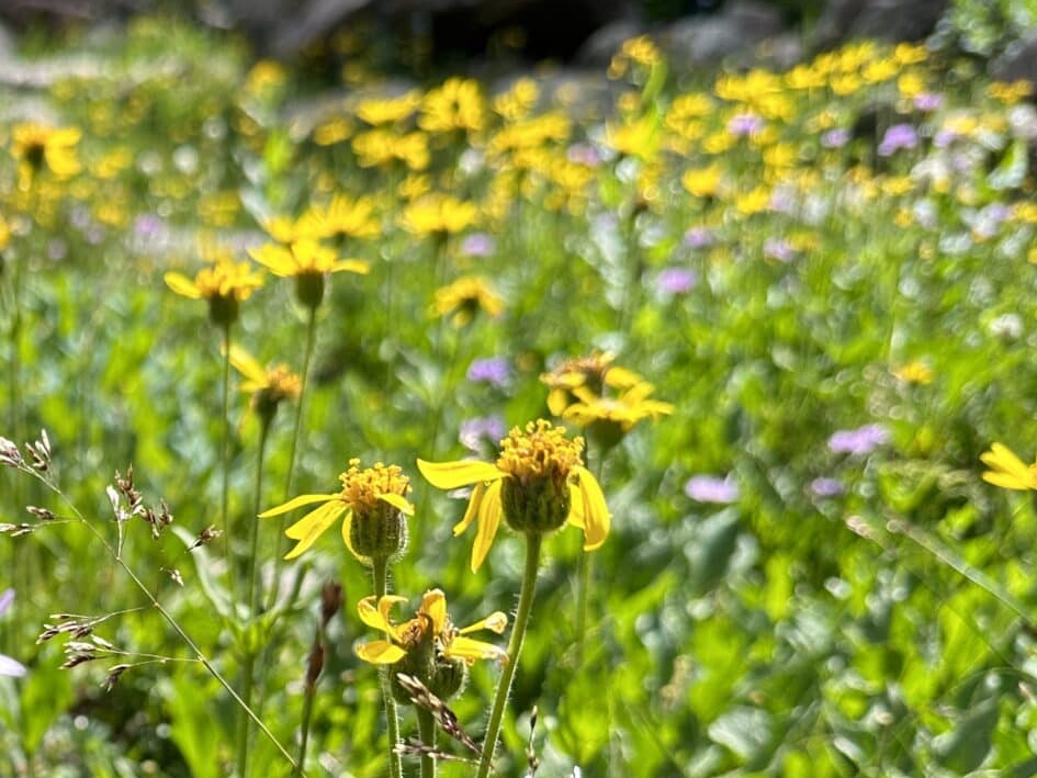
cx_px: -35
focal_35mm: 52
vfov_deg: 27.0
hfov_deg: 33.2
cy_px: 706
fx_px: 1558
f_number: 1.78
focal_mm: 6.86
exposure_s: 1/1845
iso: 80
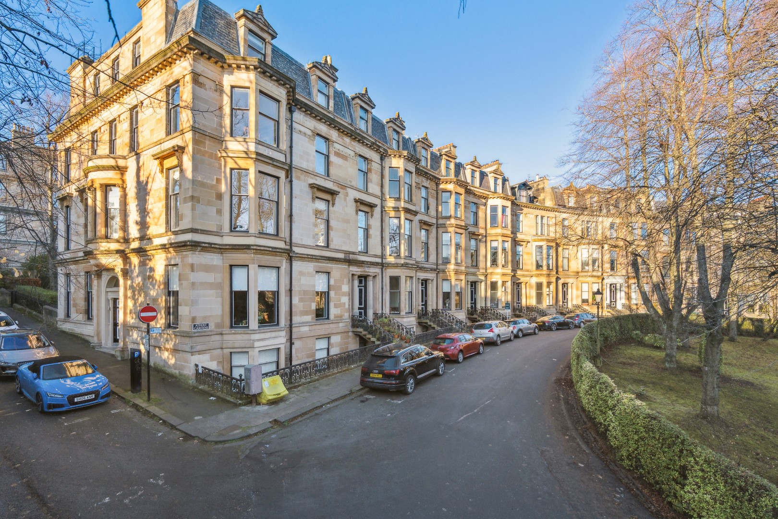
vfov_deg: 70.4
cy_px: 260
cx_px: 389
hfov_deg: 93.3
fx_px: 367
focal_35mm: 17
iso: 400
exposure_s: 1/250
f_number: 8
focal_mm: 16
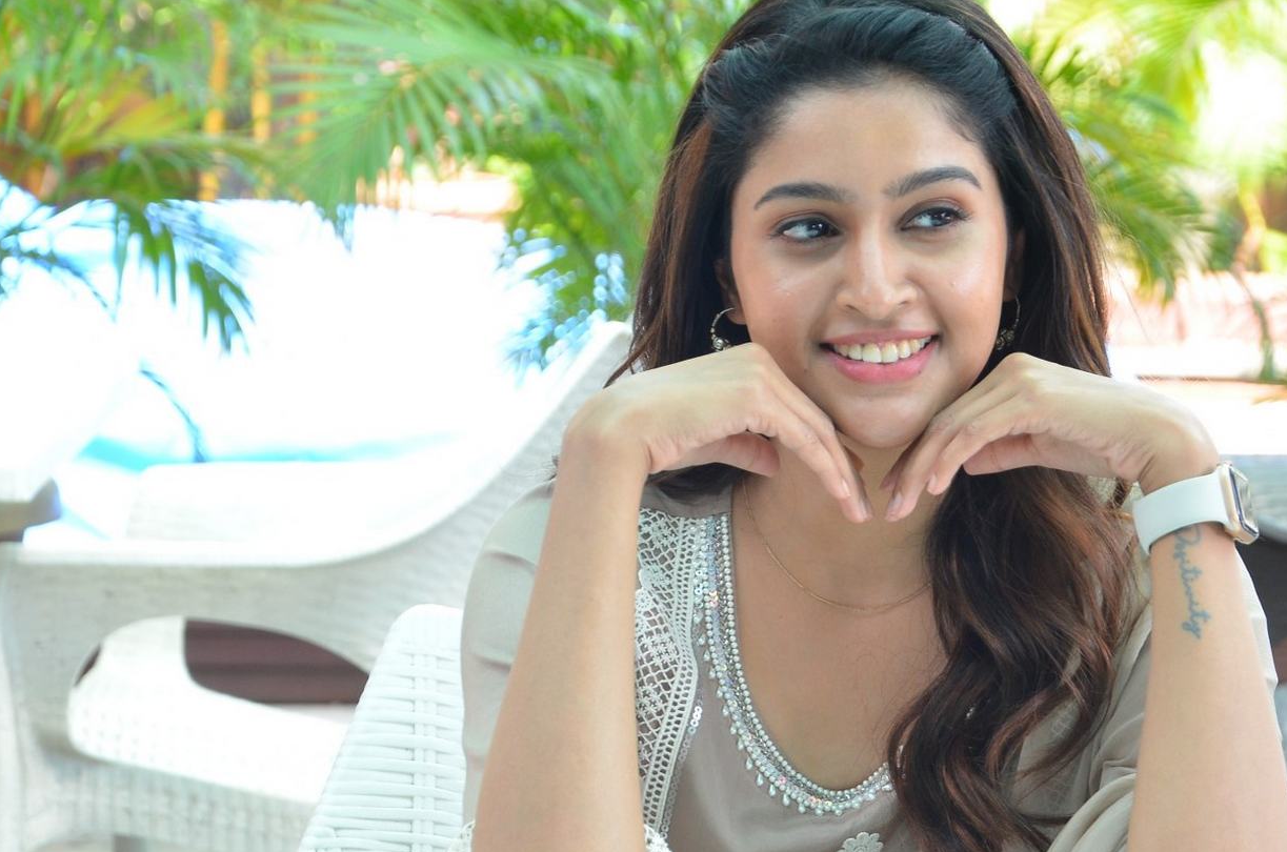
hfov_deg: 11.4
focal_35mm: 180
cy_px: 482
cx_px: 820
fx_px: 6422
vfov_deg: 7.6
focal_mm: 90
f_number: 8
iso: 800
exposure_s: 1/125
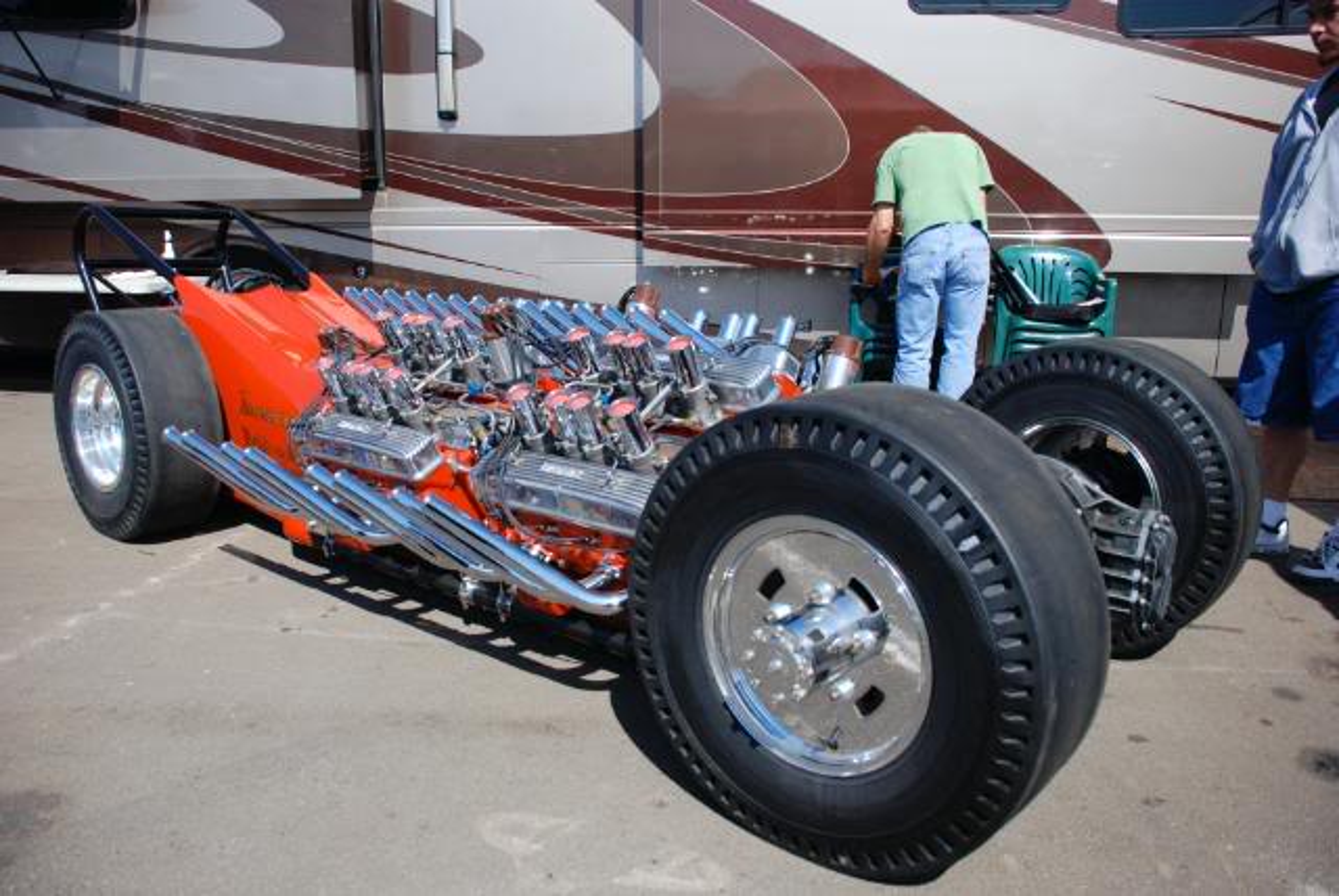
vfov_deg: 43.7
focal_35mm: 30
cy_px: 448
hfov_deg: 61.9
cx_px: 670
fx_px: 1117
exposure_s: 1/640
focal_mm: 20
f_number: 3.8
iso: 100
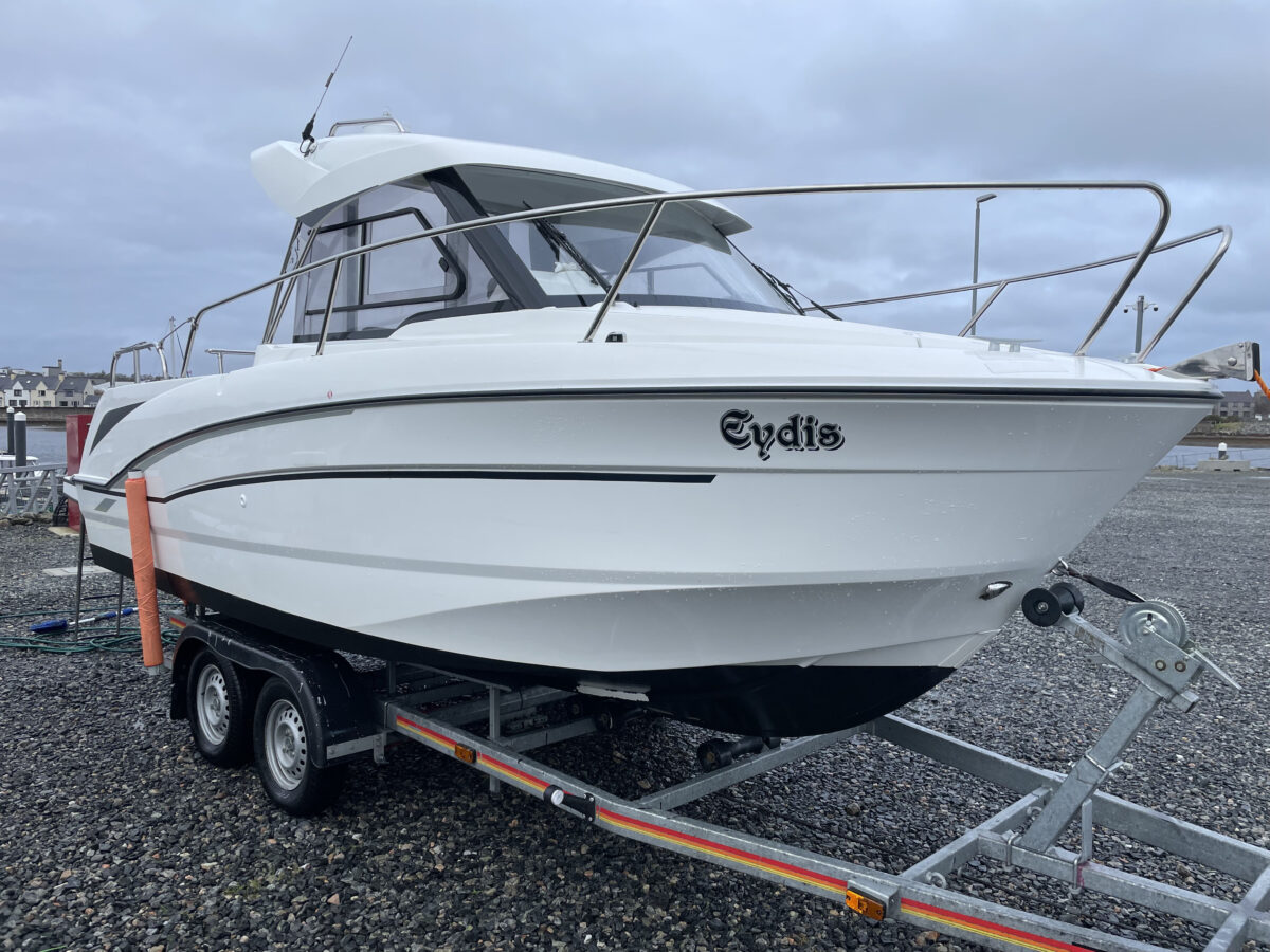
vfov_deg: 53.1
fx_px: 954
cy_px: 476
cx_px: 635
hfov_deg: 67.3
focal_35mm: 26
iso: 32
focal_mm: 4.2
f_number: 1.6
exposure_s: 1/940
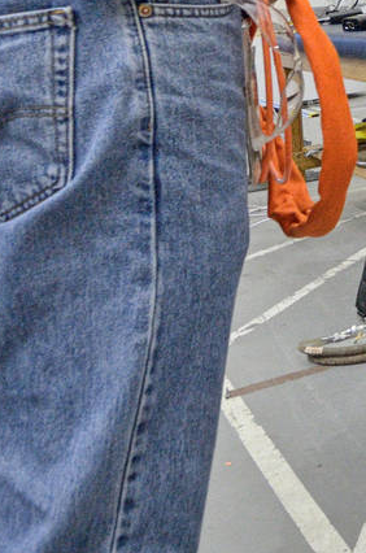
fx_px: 932
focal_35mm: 61
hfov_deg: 17.8
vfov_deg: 29.3
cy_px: -77
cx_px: 657
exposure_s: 1/60
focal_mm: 11
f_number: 4
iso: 1600
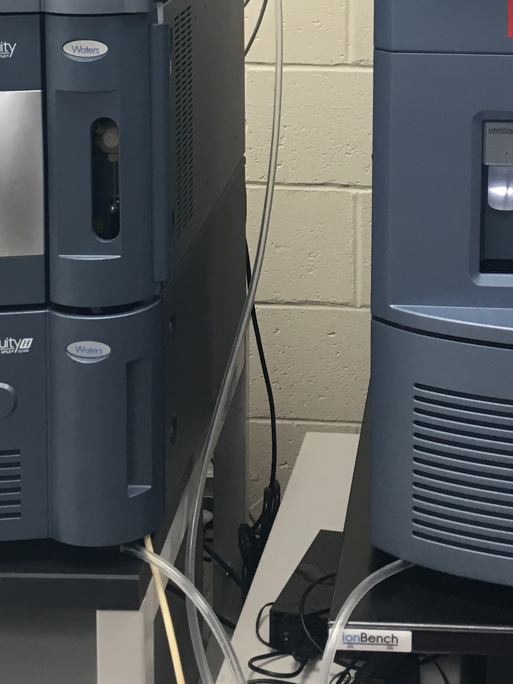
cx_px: 396
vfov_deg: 24.2
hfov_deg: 19.2
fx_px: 1502
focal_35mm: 76
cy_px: -35
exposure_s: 1/30
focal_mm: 4.15
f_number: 2.2
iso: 64
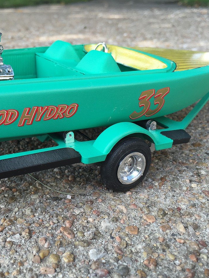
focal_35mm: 39
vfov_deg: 47.9
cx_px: 63
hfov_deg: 36.3
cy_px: 140
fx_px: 314
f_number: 2.2
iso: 32
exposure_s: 1/238
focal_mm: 4.15
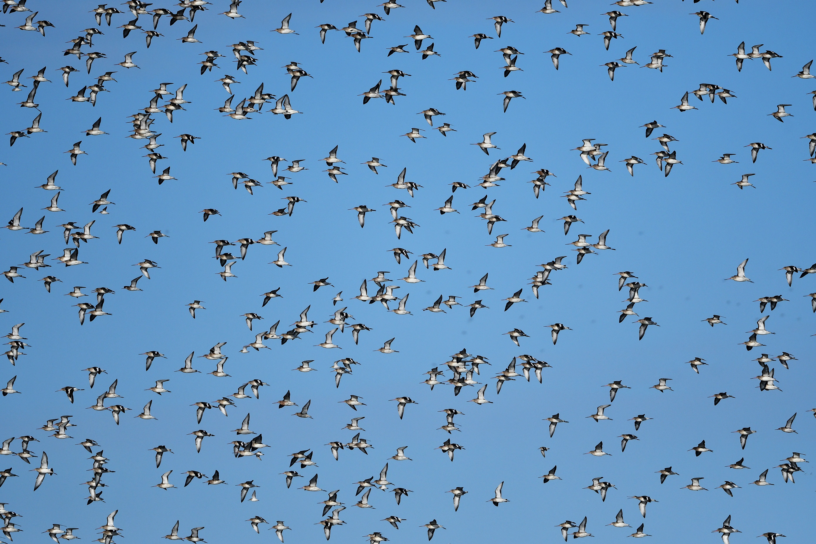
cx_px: 408
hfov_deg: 2.7
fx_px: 16999
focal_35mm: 750
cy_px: 272
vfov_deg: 1.8
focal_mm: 500
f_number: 5.6
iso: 400
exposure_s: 1/5000
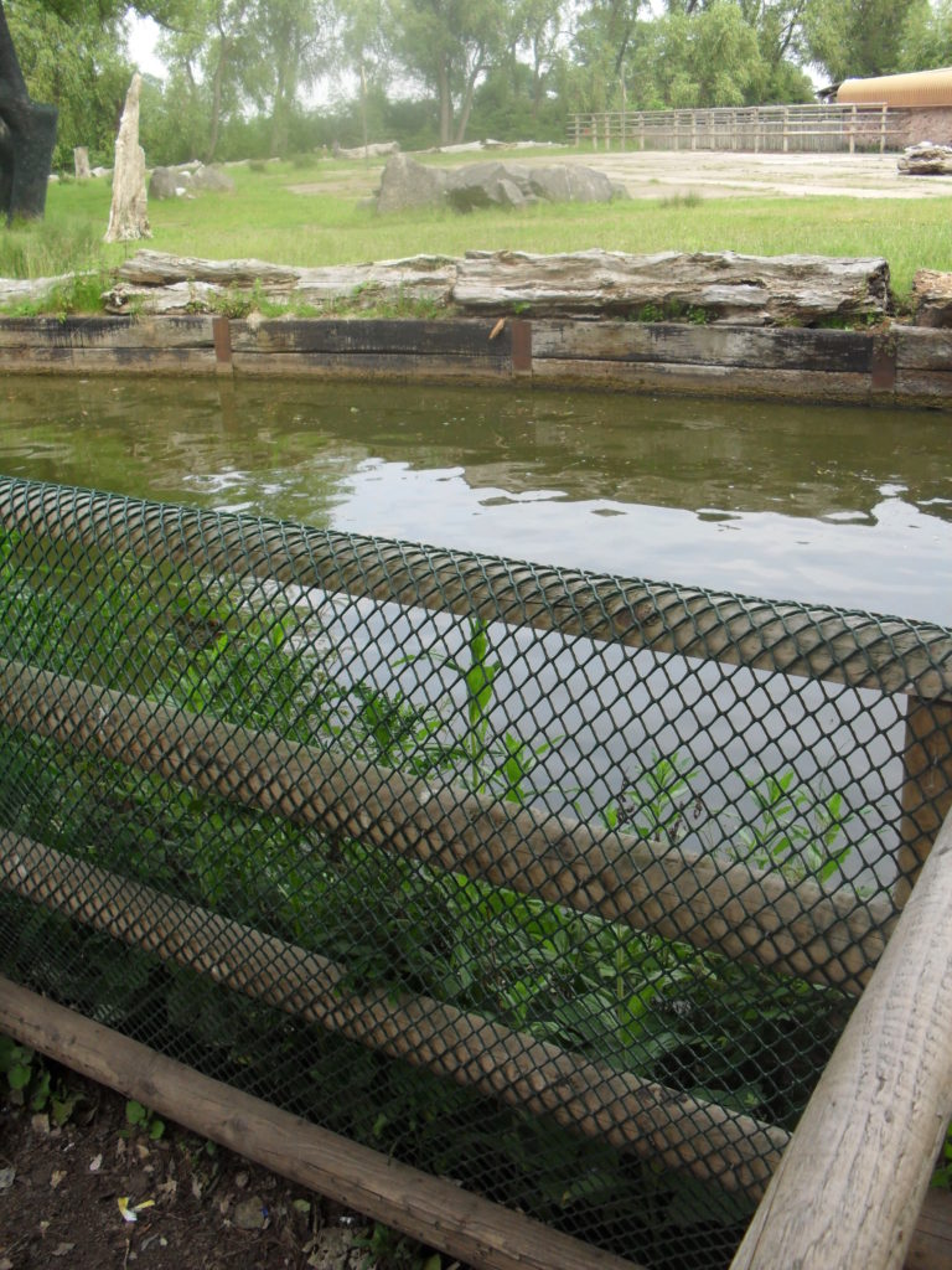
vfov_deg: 52.6
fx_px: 1283
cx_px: 476
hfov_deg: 40.7
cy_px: 635
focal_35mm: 35
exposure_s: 1/350
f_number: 3.2
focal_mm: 6.3
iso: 100
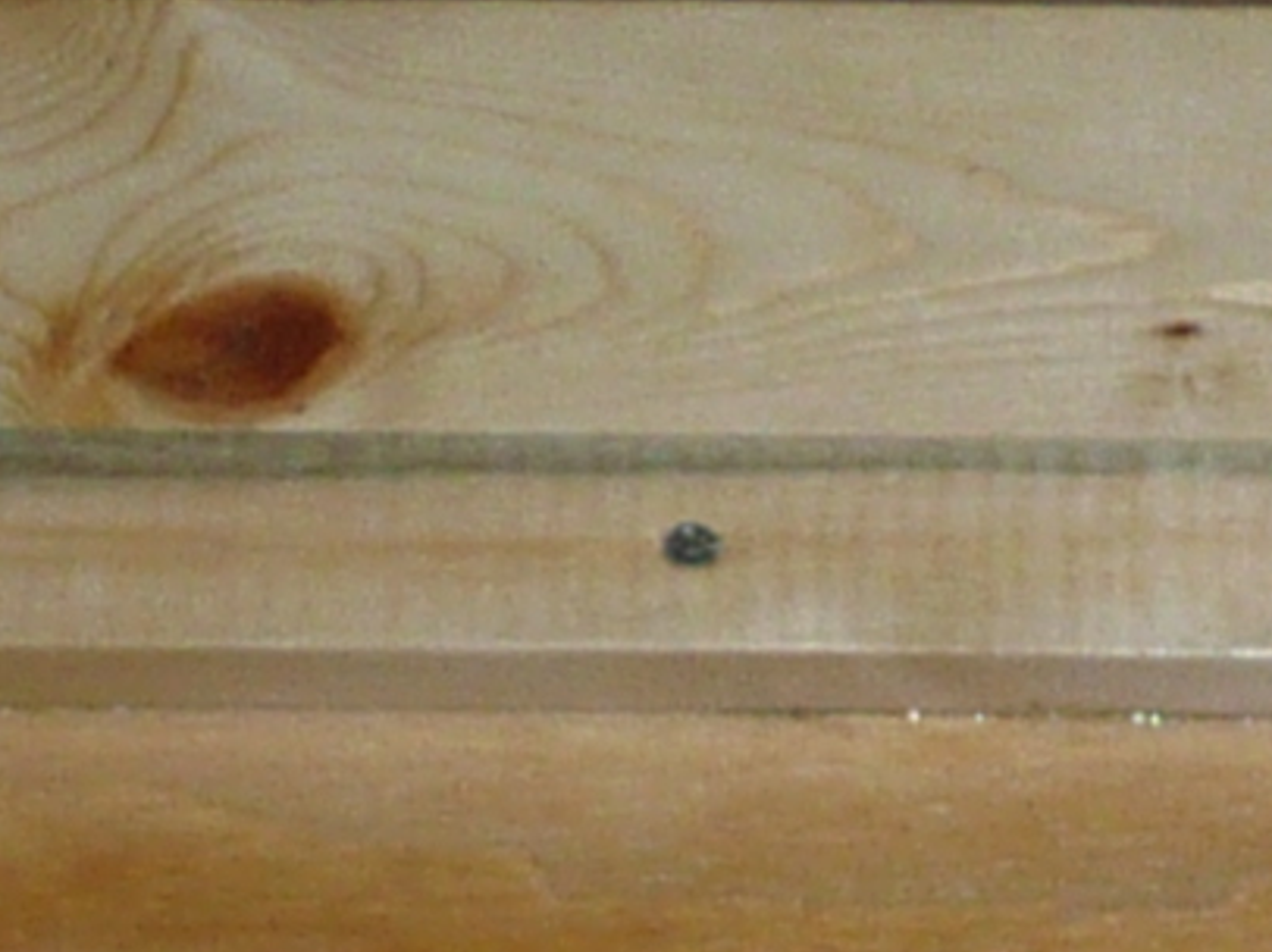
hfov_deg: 9.2
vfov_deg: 6.5
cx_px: 1720
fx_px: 7786
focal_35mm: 212
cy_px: 2671
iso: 100
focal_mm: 4.6
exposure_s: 1/30
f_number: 3.3
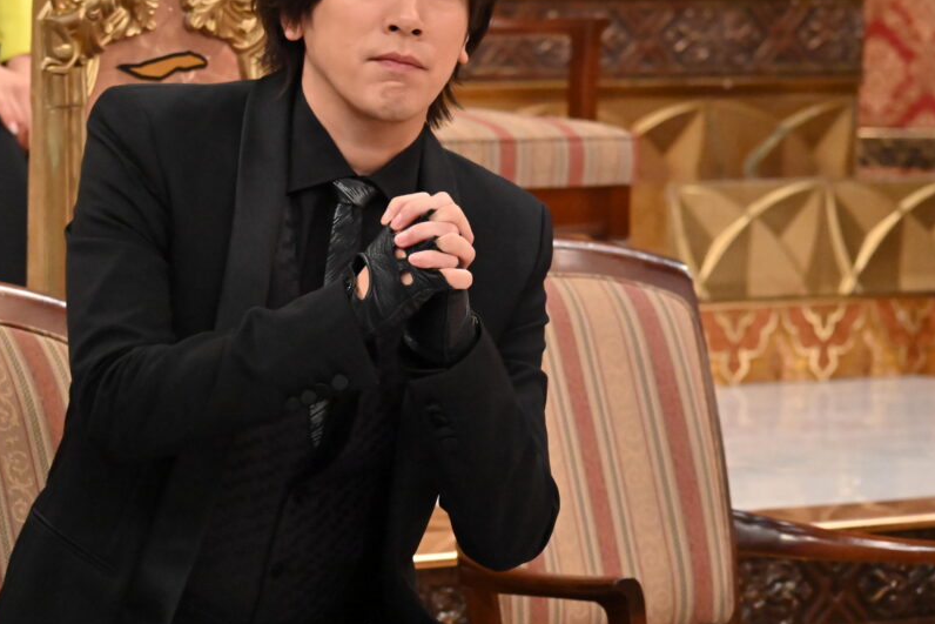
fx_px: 7013
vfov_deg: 5.1
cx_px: 81
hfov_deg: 7.6
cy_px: 253
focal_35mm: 270
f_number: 7.1
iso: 5000
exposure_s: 1/400
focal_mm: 140
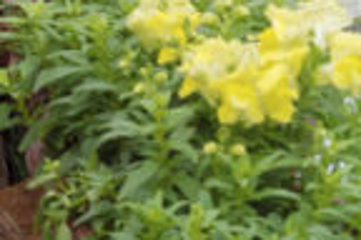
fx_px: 7861
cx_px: 1123
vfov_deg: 1.7
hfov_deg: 2.6
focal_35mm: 784
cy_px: -530
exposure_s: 1/80
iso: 800
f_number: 10
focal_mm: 110
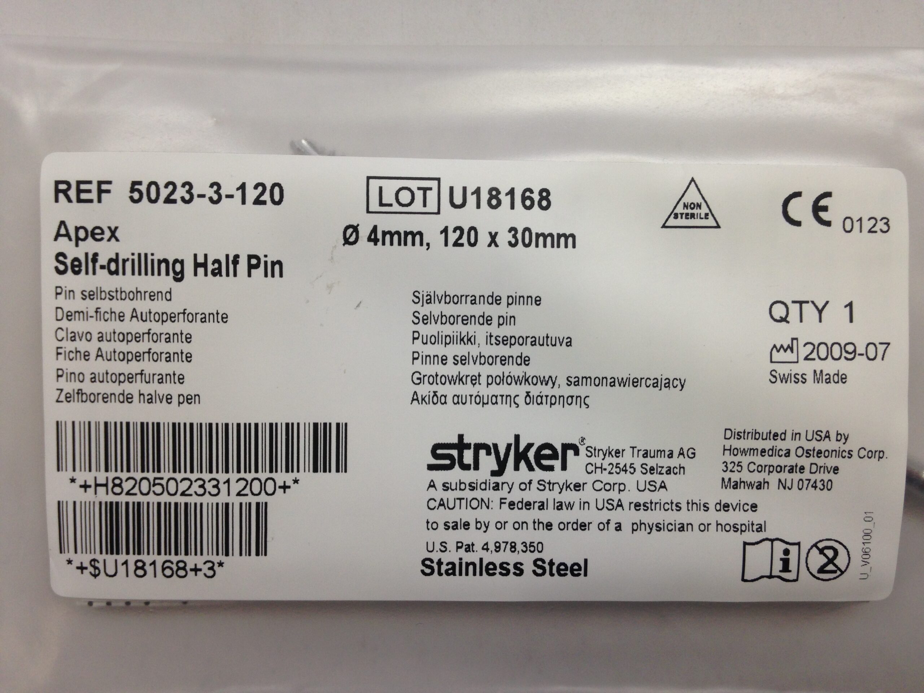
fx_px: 881
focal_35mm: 33
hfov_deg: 55.4
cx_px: 462
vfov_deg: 42.9
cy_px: 346
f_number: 2.4
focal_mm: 4.12
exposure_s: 1/60
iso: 50
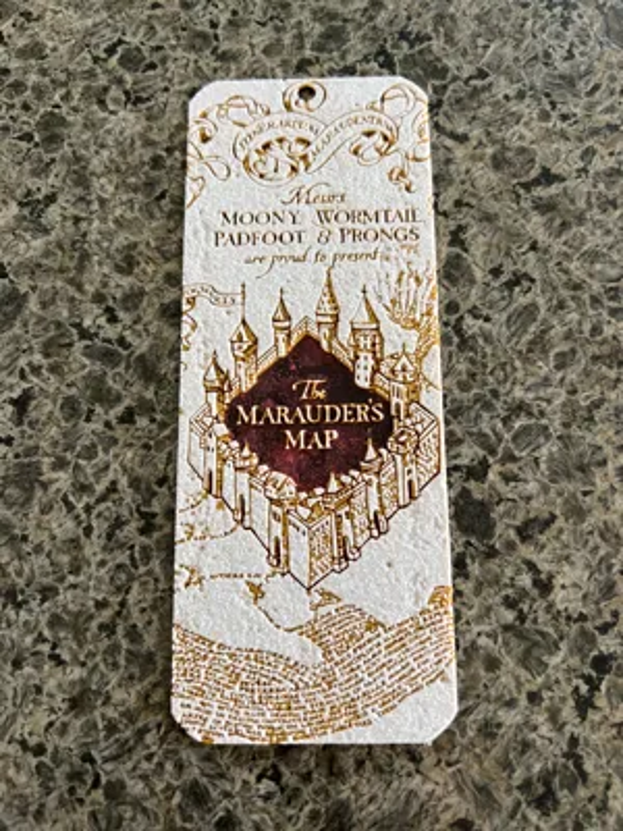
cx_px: 312
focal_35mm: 26
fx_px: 624
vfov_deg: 67.3
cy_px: 416
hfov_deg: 53.1
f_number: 1.5
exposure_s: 1/60
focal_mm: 5.7
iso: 200
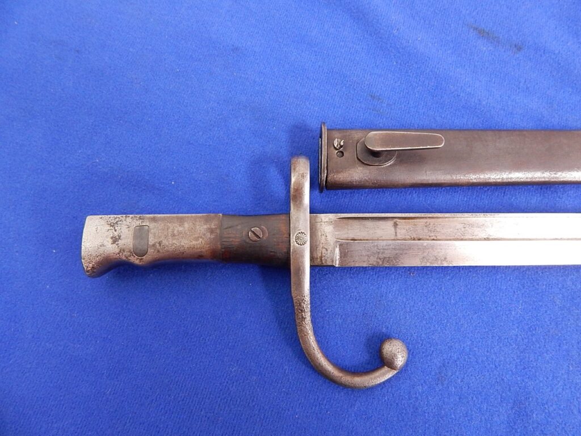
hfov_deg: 76.4
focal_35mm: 22
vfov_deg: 61.1
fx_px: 369
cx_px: 290
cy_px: 218
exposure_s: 1/10
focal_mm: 4
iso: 400
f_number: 3
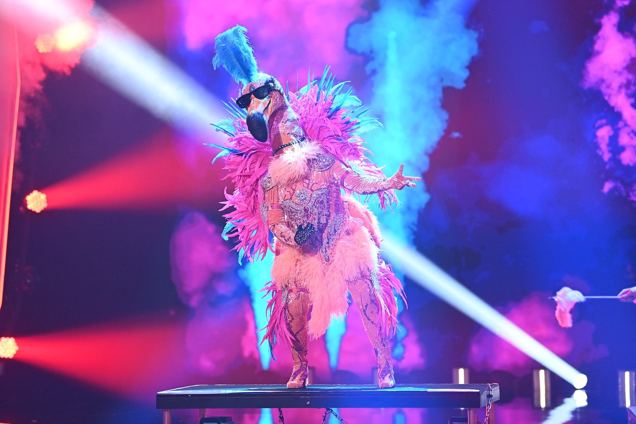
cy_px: 212
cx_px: 318
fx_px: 2296
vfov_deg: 10.5
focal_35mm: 130
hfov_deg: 15.8
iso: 3200
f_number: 2.8
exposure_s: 1/500
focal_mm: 130
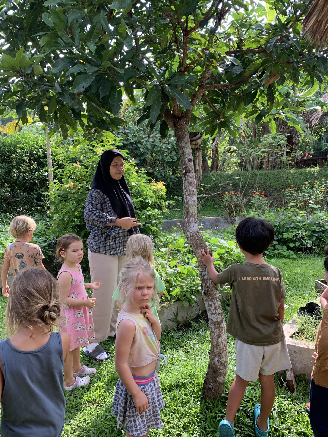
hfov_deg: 53.1
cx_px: 164
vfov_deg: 67.3
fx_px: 328
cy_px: 218
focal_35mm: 26
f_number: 1.8
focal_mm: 4.25
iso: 25
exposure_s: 1/264
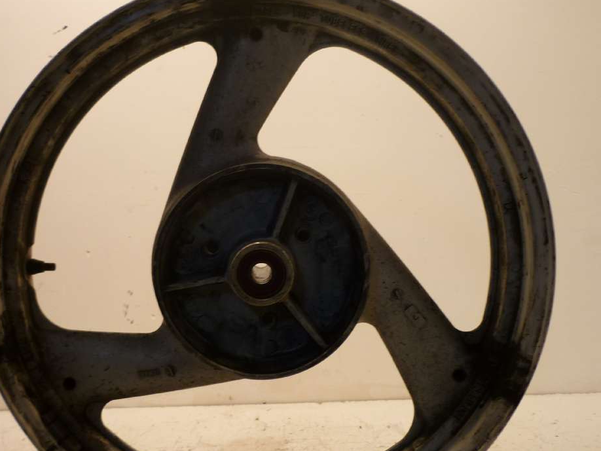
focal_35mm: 46
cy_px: 259
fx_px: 799
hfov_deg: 41.1
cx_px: 245
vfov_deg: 31.5
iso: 80
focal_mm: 5.5
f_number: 2.8
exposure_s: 1/40
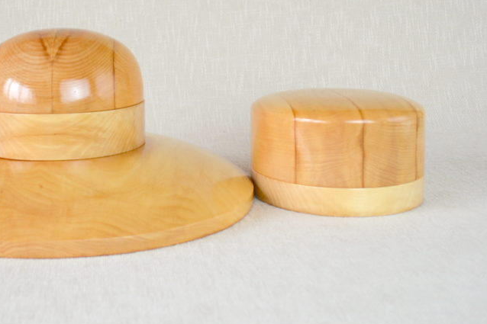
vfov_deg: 25.3
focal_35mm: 53
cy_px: 94
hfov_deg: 37.0
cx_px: 152
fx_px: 717
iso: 100
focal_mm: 22
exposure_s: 1/50
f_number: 3.8
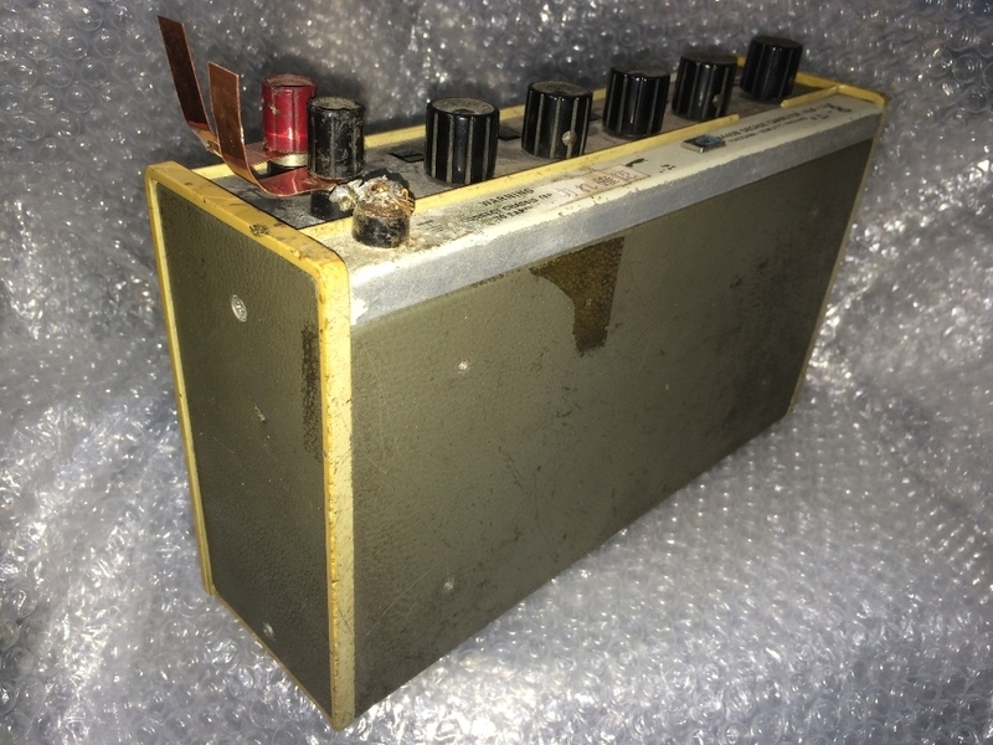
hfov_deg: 61.7
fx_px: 832
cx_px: 496
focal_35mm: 29
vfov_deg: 48.2
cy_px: 372
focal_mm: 4.15
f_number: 2.2
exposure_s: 1/37
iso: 32
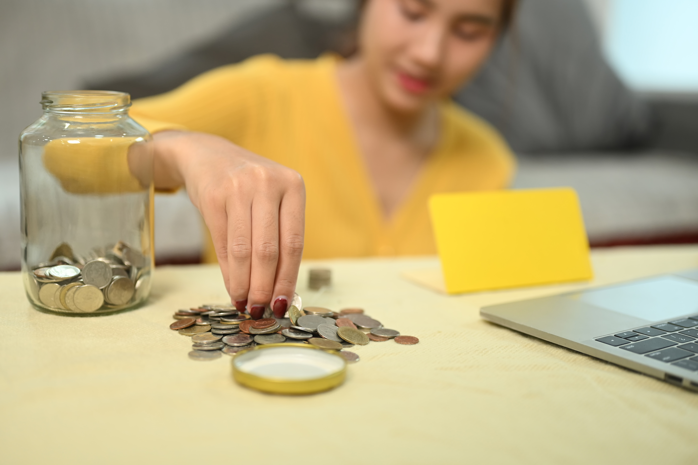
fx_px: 969
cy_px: 232
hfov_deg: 39.6
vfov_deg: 27.0
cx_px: 349
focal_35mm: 50
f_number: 2
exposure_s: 1/200
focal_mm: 50
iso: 500
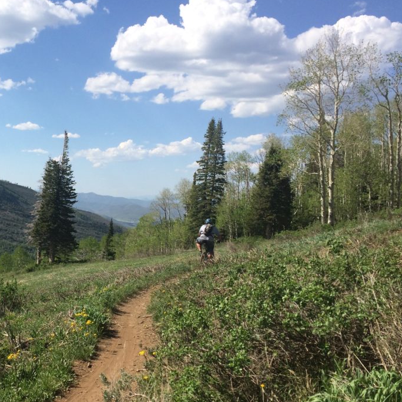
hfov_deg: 36.2
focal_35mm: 45
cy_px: 219
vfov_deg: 37.5
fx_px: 591
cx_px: 76
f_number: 2.2
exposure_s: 1/2415
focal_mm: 4.15
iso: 32
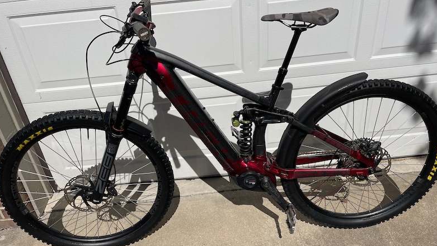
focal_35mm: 29
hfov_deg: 66.0
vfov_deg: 40.0
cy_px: 148
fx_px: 336
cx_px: 219
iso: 32
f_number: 1.6
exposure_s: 1/9091
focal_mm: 4.2
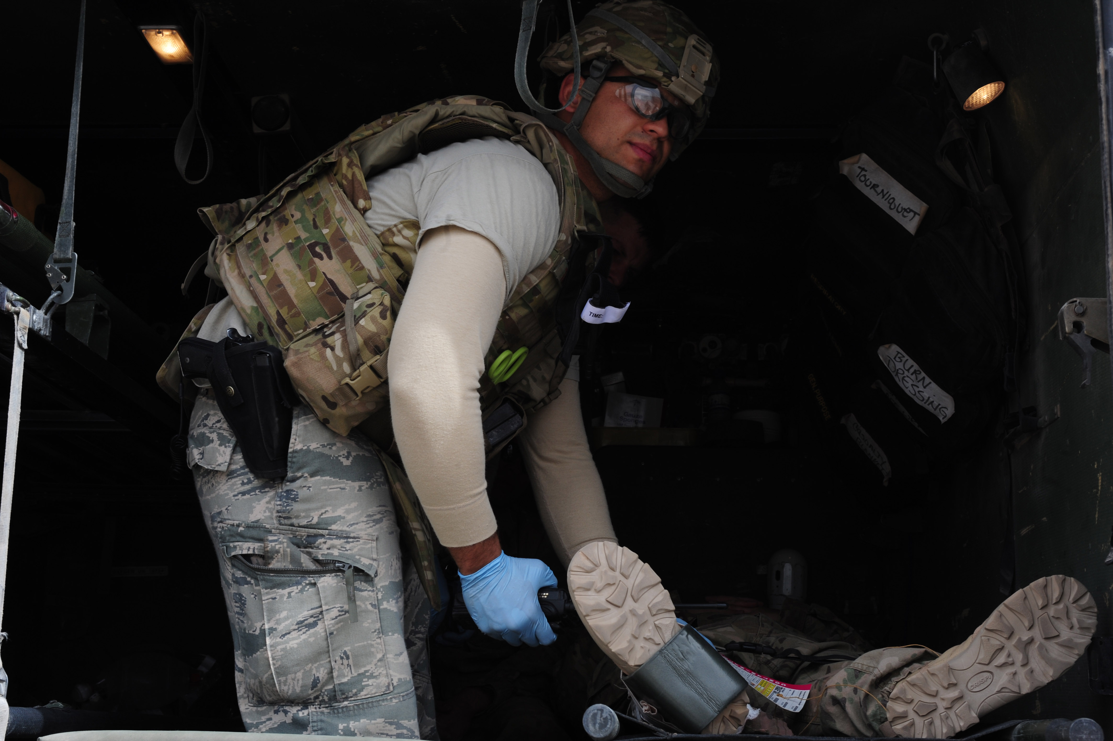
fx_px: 1607
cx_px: 556
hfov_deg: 38.2
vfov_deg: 26.0
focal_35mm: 52
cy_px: 370
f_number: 13
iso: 250
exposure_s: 1/125
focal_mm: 52
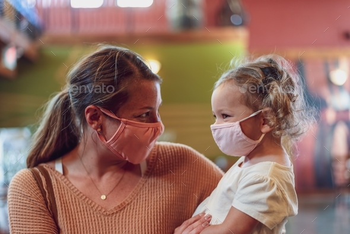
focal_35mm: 50
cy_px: 117
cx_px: 175
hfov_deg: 39.6
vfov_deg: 27.0
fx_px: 486
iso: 400
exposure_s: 1/200
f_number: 1.8
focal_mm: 50
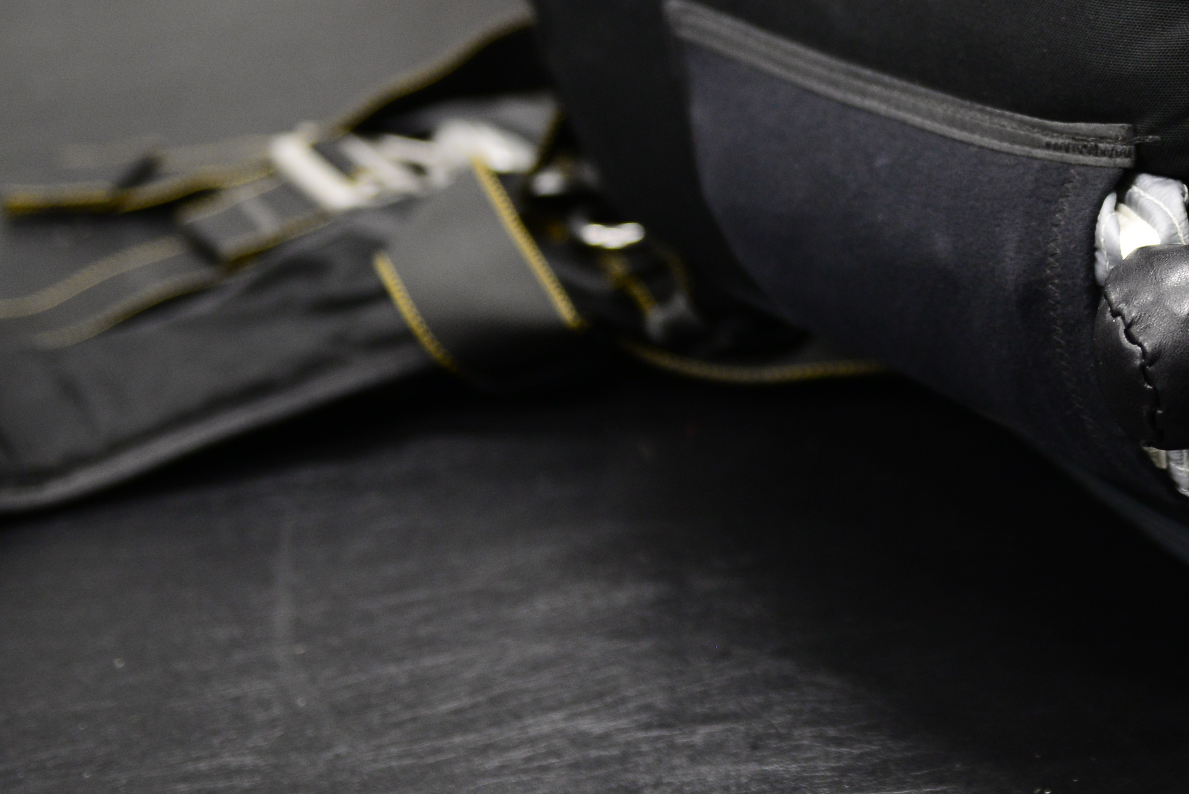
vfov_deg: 13.5
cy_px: 130
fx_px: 3336
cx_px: 1273
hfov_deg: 19.4
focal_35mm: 101
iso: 1000
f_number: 2.8
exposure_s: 1/100
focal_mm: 40
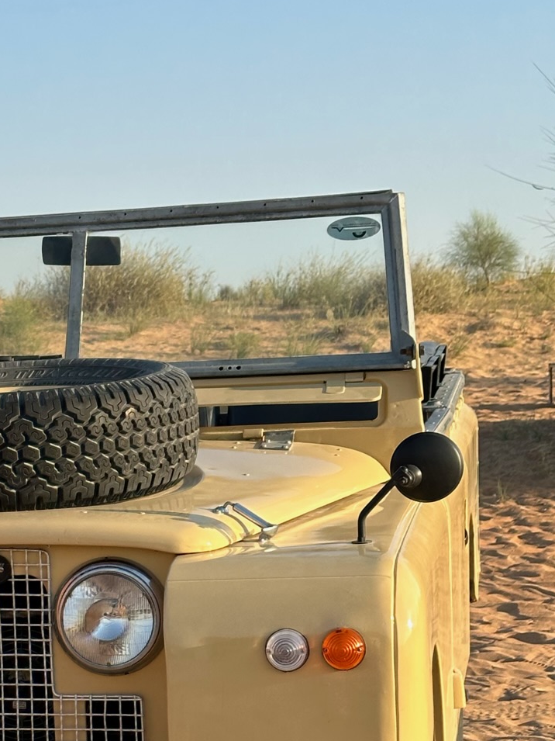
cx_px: -32
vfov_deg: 18.9
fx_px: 2202
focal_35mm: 103
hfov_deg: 14.1
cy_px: 607
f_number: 1.78
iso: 64
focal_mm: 6.86
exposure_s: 1/1953
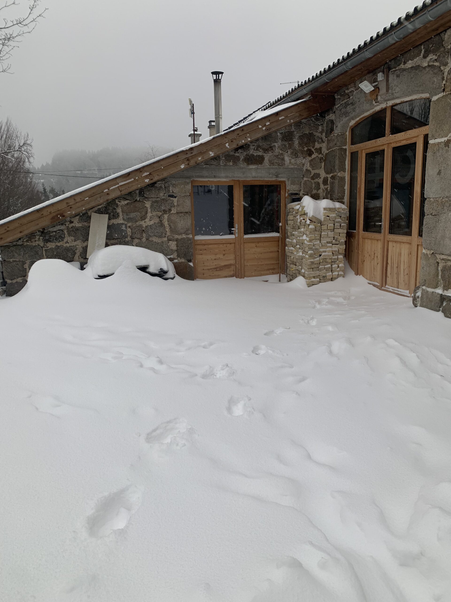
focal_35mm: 26
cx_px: 226
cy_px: 301
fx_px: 452
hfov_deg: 53.1
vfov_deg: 67.3
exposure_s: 1/122
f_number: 1.8
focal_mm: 4.25
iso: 32
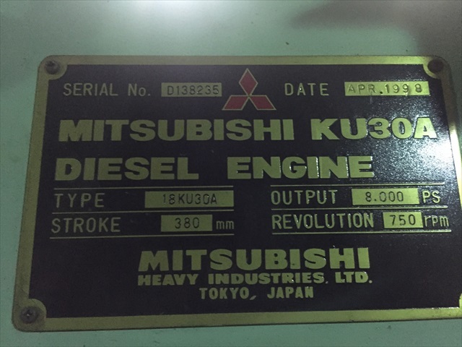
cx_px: 231
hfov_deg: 61.7
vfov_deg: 48.2
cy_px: 174
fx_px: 387
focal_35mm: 29
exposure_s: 1/17
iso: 800
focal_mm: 4.15
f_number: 2.2
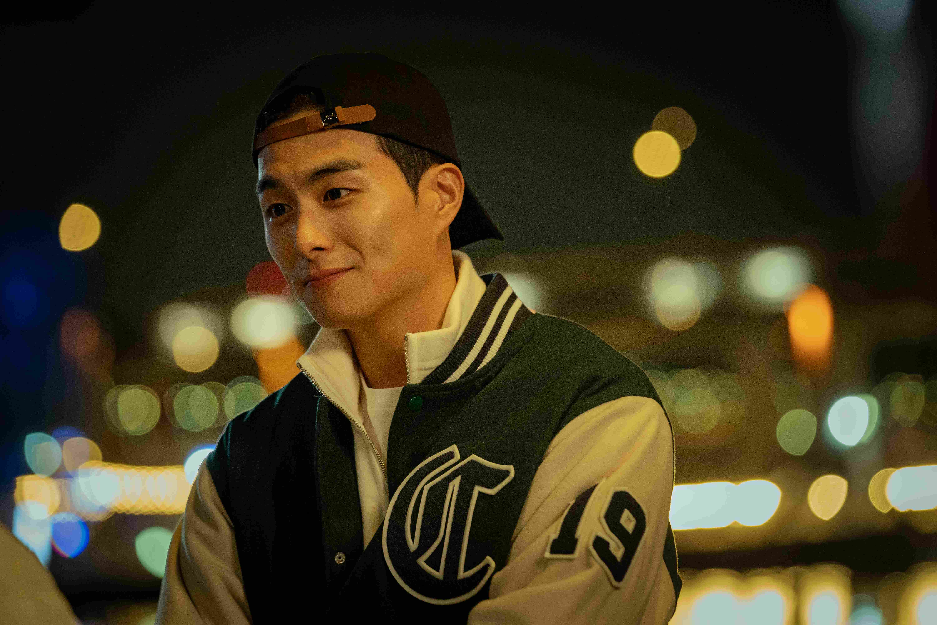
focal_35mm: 155
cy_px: 312
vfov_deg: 8.9
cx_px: 468
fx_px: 4034
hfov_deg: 13.2
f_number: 3.5
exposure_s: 1/100
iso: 6400
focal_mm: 155
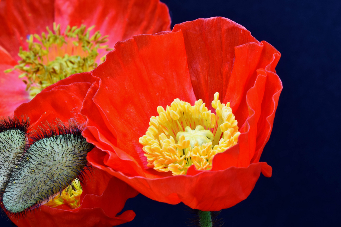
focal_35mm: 210
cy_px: 92
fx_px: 1989
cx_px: 77
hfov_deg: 9.8
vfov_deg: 6.5
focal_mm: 90
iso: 100
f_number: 29
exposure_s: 1/1.6
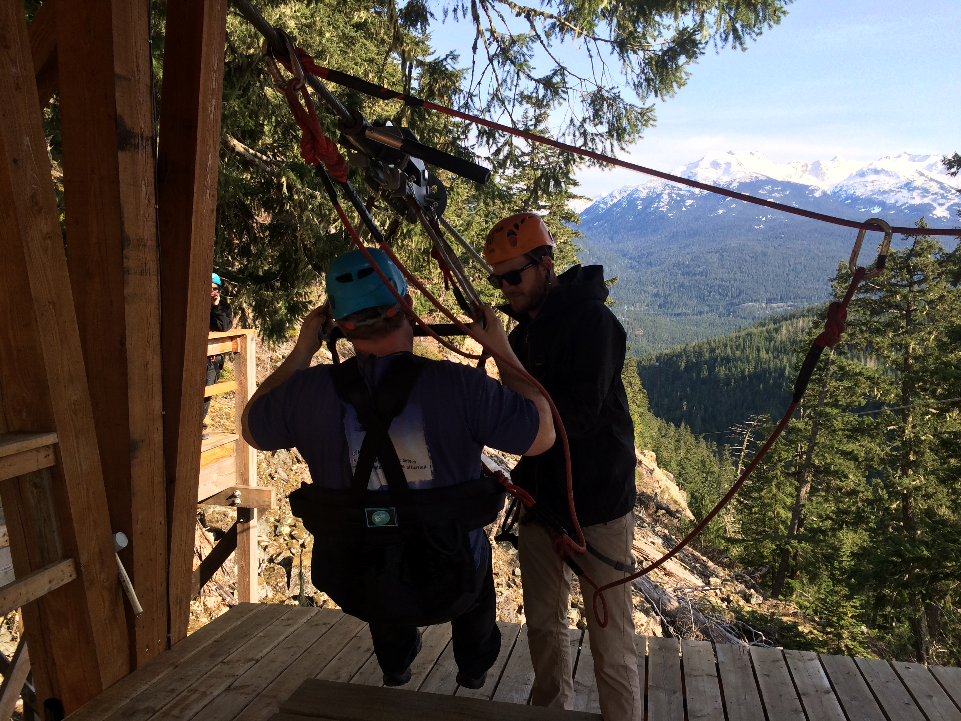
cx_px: 480
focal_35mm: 29
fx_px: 805
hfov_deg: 61.7
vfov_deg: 48.2
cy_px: 360
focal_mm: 4.15
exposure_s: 1/707
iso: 32
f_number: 2.2
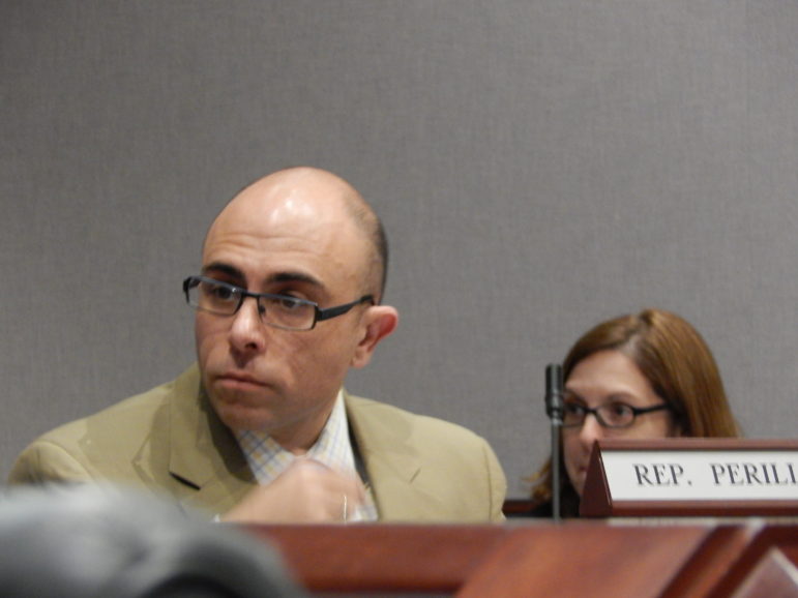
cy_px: 299
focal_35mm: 388
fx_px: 8943
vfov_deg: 3.8
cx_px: 399
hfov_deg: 5.1
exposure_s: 1/25
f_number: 5.7
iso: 800
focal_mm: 69
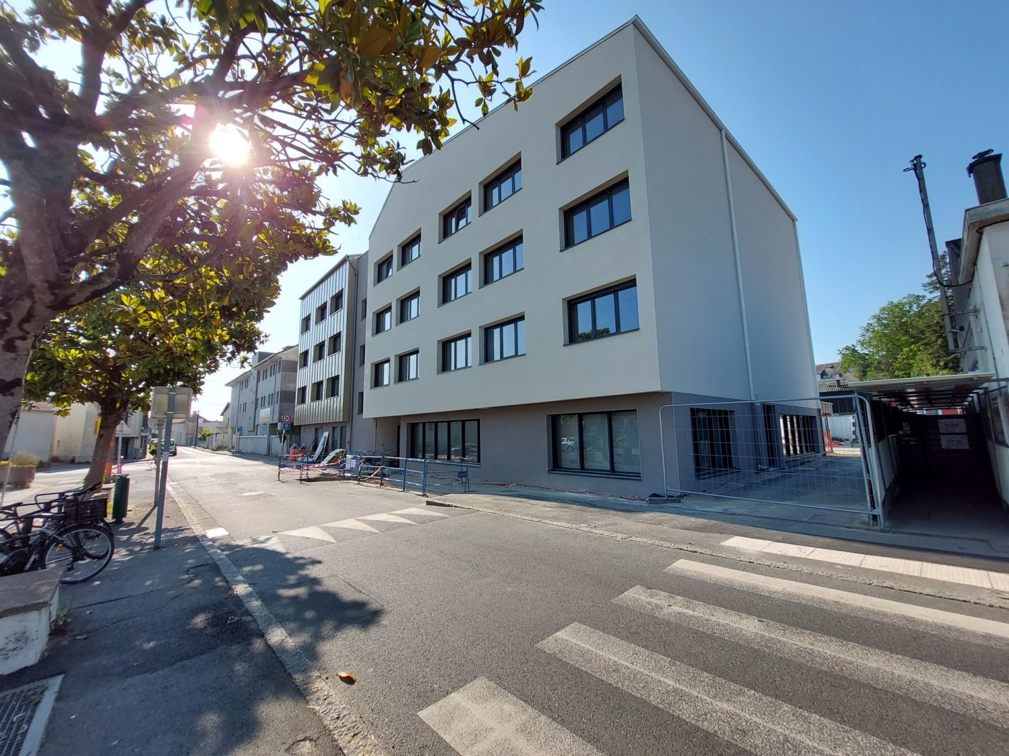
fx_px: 379
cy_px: 378
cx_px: 504
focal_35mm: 13
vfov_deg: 89.9
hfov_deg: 106.2
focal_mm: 1.74
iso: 50
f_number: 2.2
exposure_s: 1/925
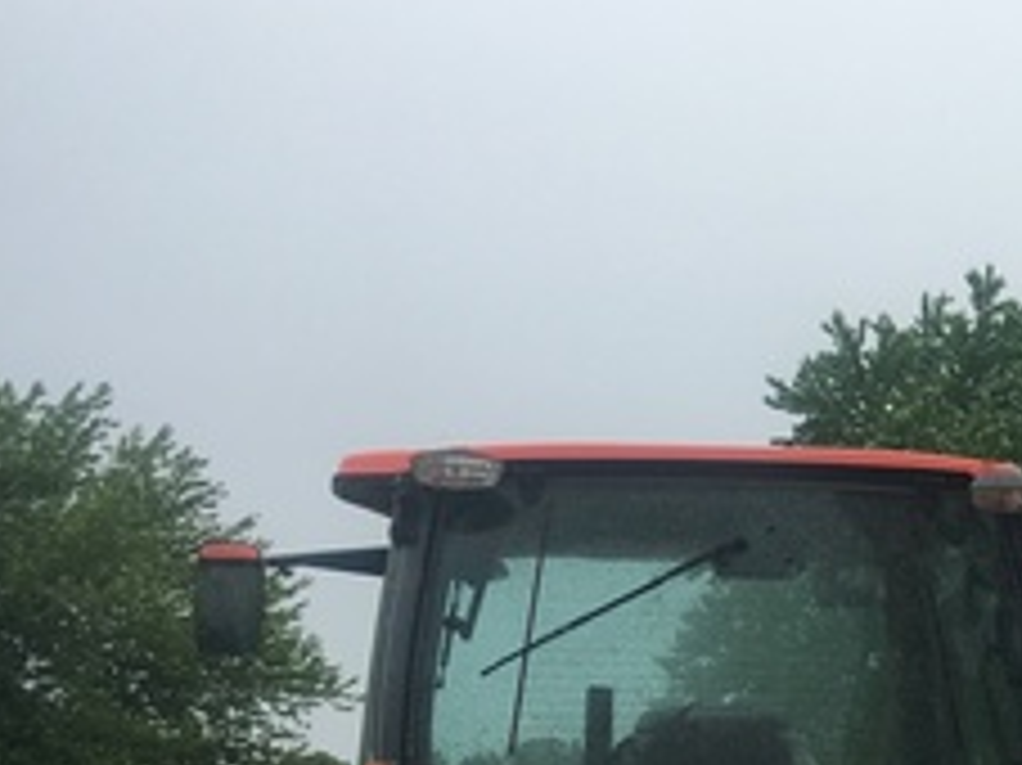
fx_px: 2597
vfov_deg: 16.6
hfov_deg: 20.2
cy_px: 684
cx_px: 1373
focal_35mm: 88
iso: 25
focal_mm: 4.15
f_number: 2.2
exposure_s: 1/705
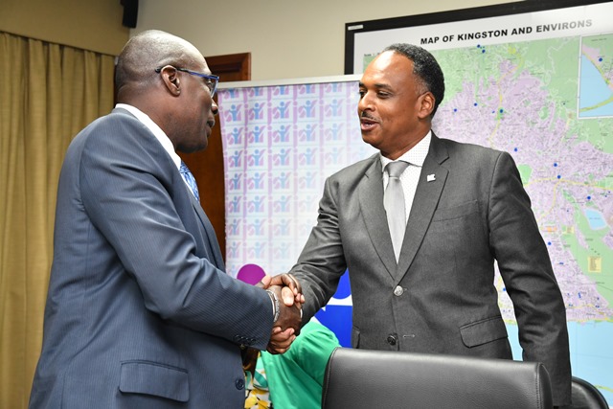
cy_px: 204
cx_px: 306
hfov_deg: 35.0
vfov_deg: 23.8
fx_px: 971
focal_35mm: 57
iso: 1600
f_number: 4.5
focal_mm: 38
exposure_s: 1/100
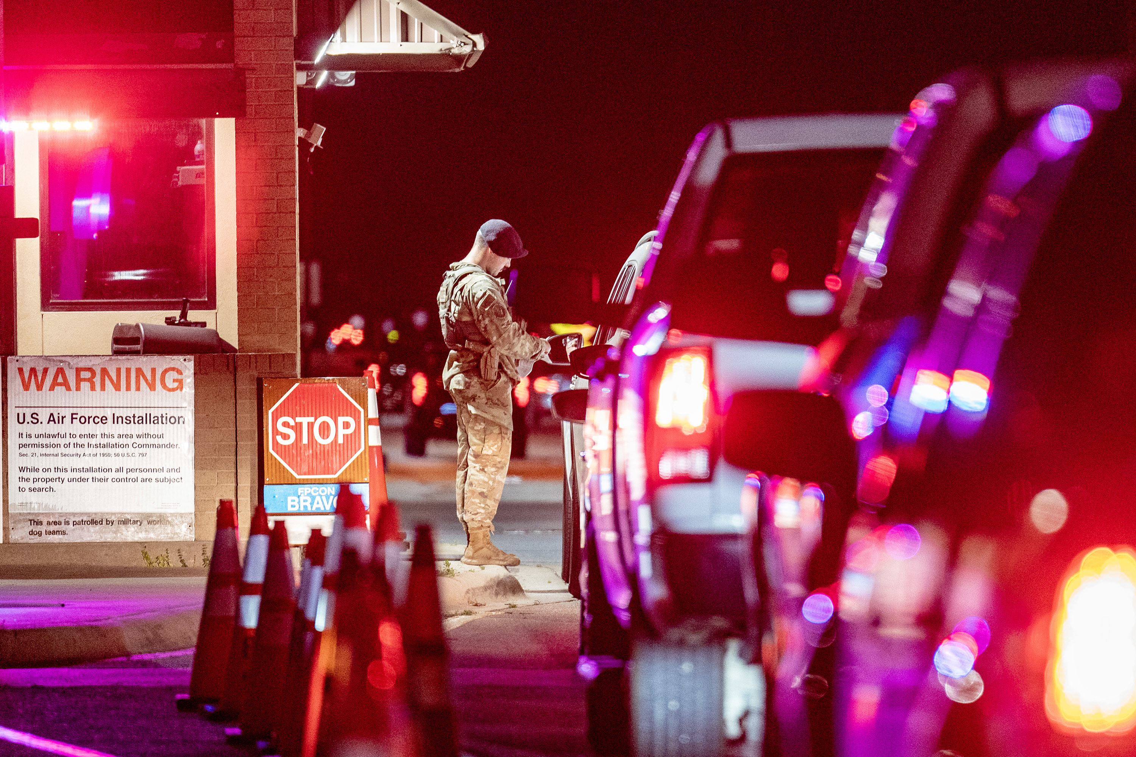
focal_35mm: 200
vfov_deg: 6.9
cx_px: 568
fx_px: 6311
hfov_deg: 10.3
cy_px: 378
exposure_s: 1/200
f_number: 2.8
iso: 3200
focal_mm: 200
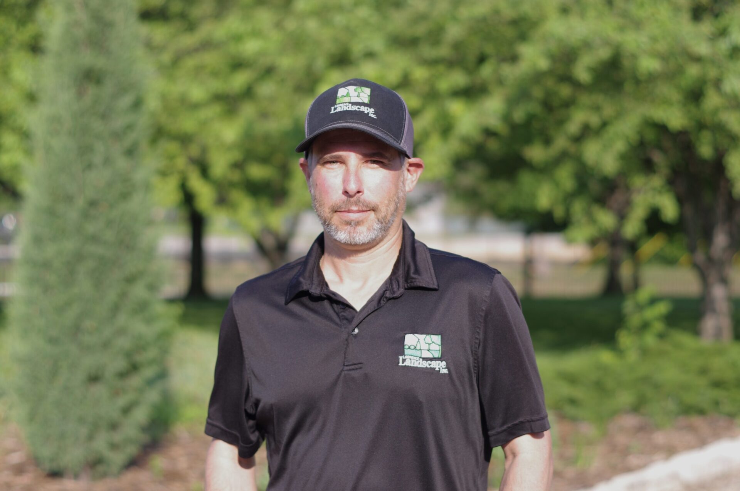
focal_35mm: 75
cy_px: 246
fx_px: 1540
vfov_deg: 18.1
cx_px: 370
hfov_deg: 27.0
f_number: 2.5
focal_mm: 50
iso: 100
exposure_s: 1/800
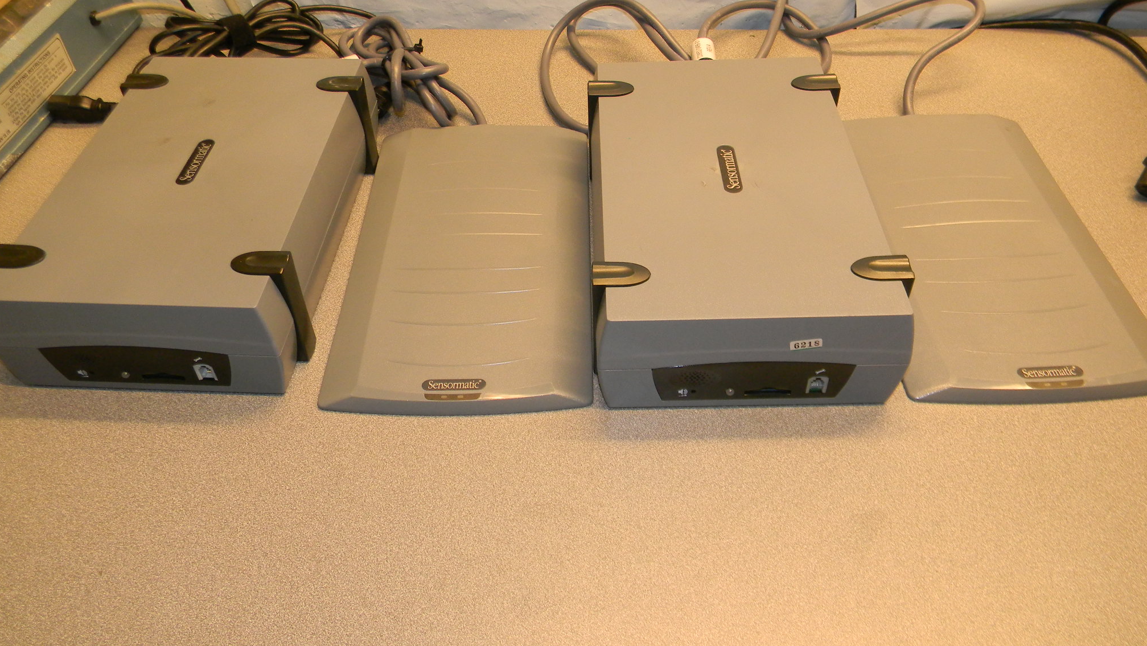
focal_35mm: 31
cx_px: 568
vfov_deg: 37.7
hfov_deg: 62.6
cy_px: 283
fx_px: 943
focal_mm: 5
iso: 161
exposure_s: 1/30
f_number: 3.5
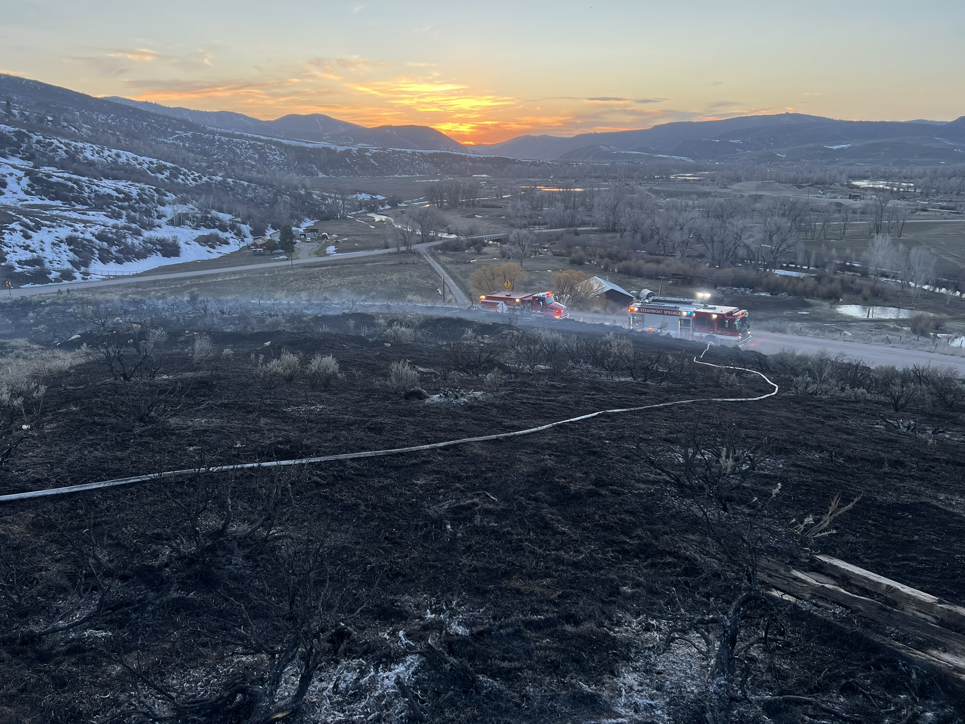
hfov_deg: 67.3
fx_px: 725
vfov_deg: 53.1
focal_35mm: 26
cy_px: 362
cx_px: 482
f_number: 1.5
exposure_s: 1/143
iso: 32
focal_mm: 5.7
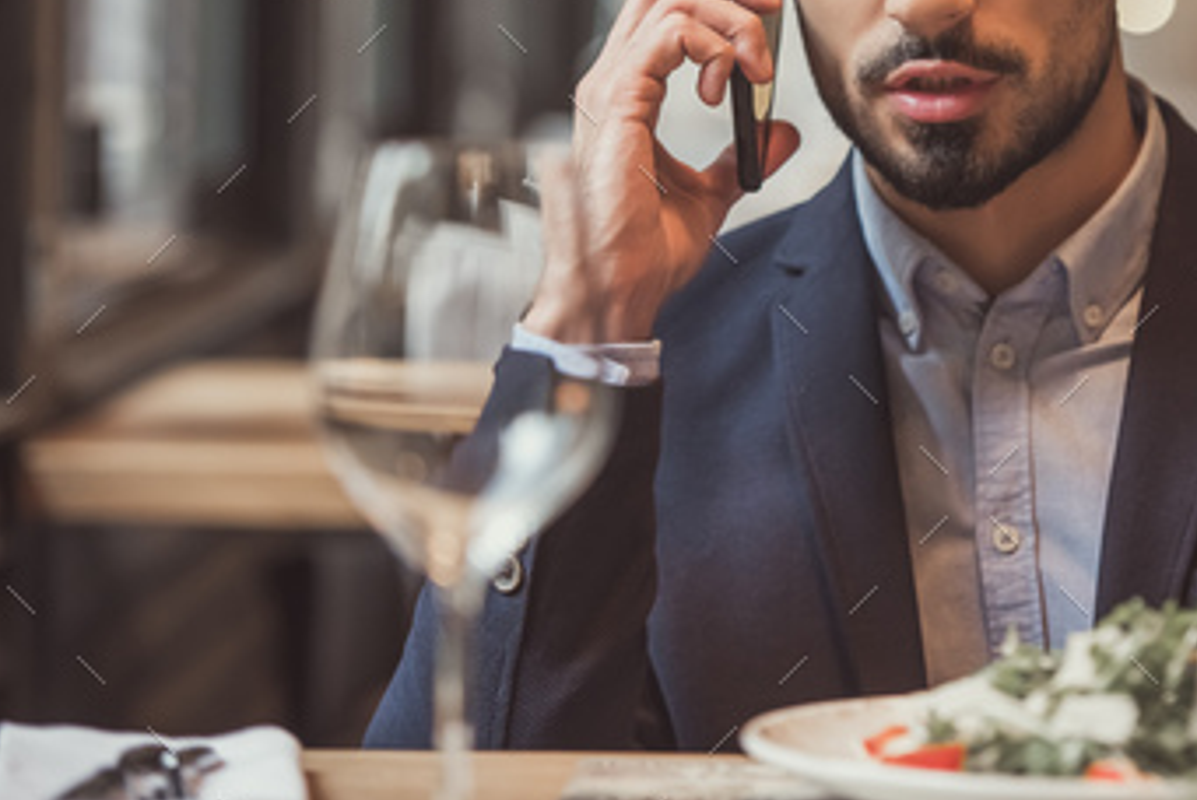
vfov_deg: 6.1
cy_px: 133
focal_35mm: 225
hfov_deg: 9.1
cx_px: 951
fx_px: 7487
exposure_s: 1/160
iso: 800
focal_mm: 130
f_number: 2.8
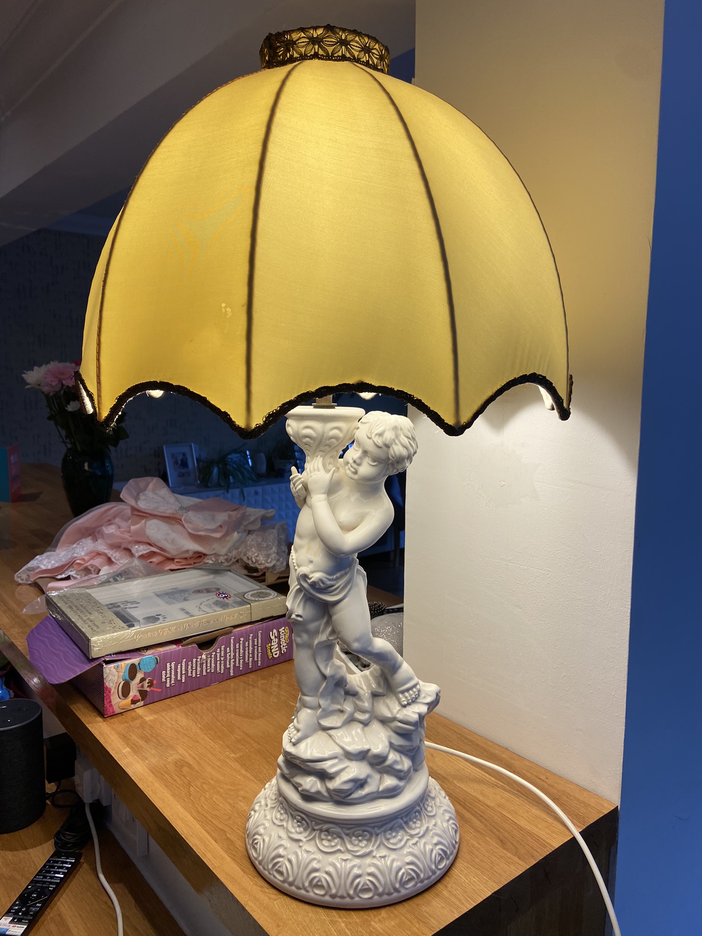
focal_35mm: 26
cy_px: 468
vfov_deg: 67.3
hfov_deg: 53.1
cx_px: 351
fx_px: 703
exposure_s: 1/107
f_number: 1.8
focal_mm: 4.25
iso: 64
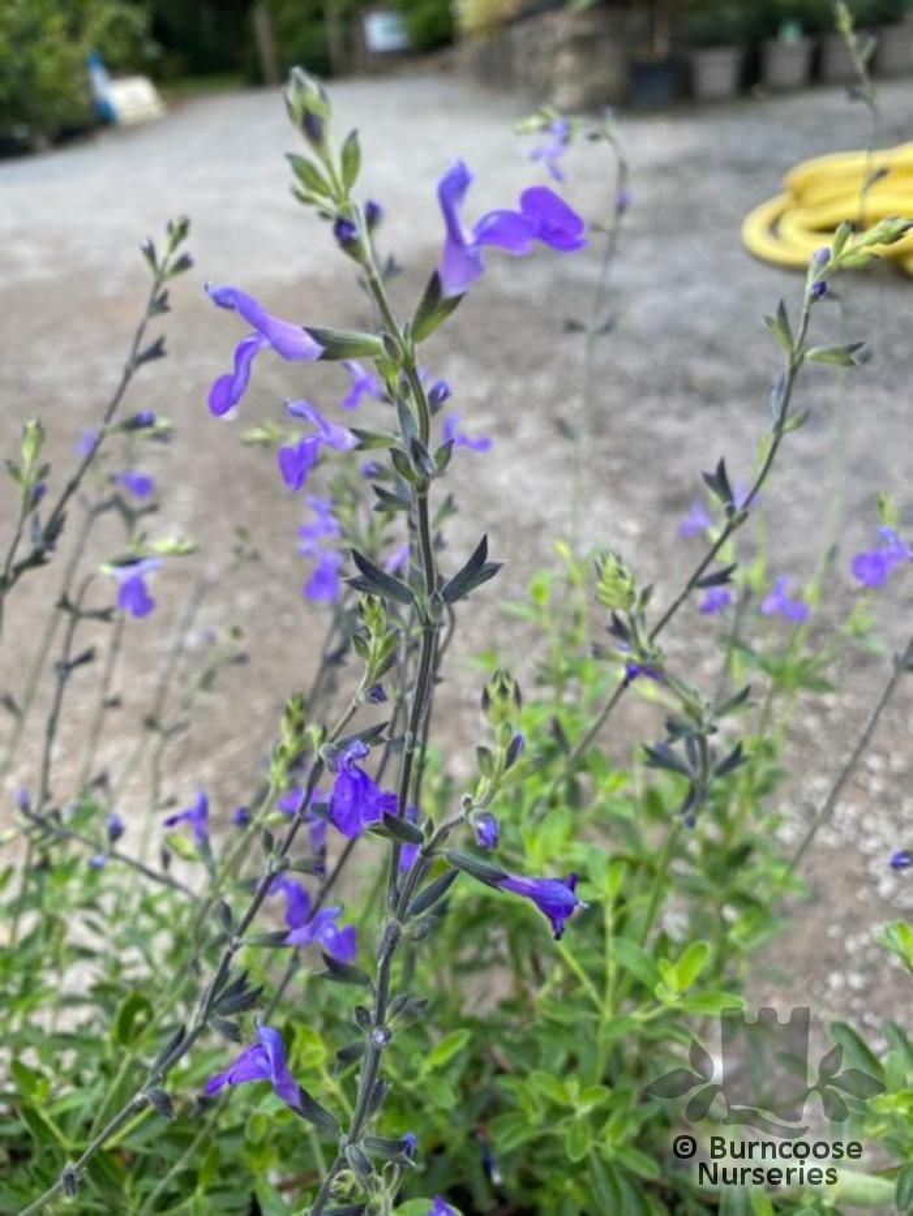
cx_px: 456
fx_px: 914
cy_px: 608
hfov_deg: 53.1
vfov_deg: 67.3
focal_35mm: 26
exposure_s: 1/742
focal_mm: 4.25
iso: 32
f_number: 1.8
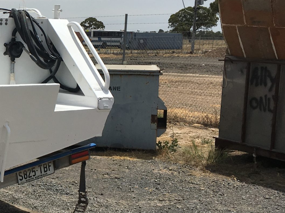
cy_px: 96
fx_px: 576
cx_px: -38
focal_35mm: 70
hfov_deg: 25.5
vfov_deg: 21.0
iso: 25
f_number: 2.2
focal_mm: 4.15
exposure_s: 1/3846
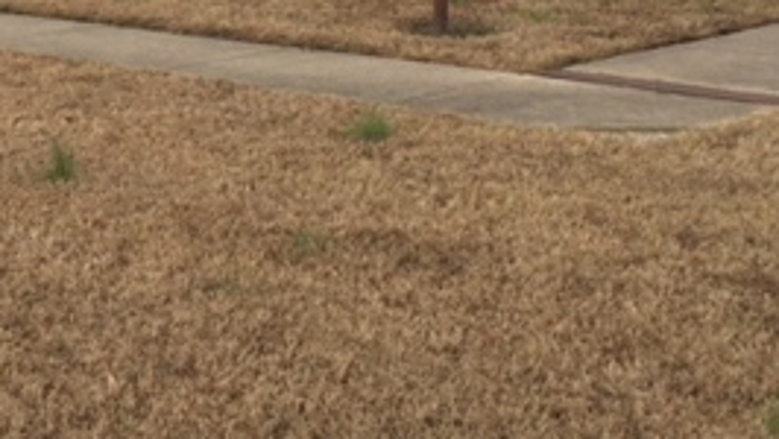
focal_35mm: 76
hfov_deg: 27.5
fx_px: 1571
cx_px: 202
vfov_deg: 15.3
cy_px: -114
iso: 32
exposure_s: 1/1068
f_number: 2.2
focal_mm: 4.15
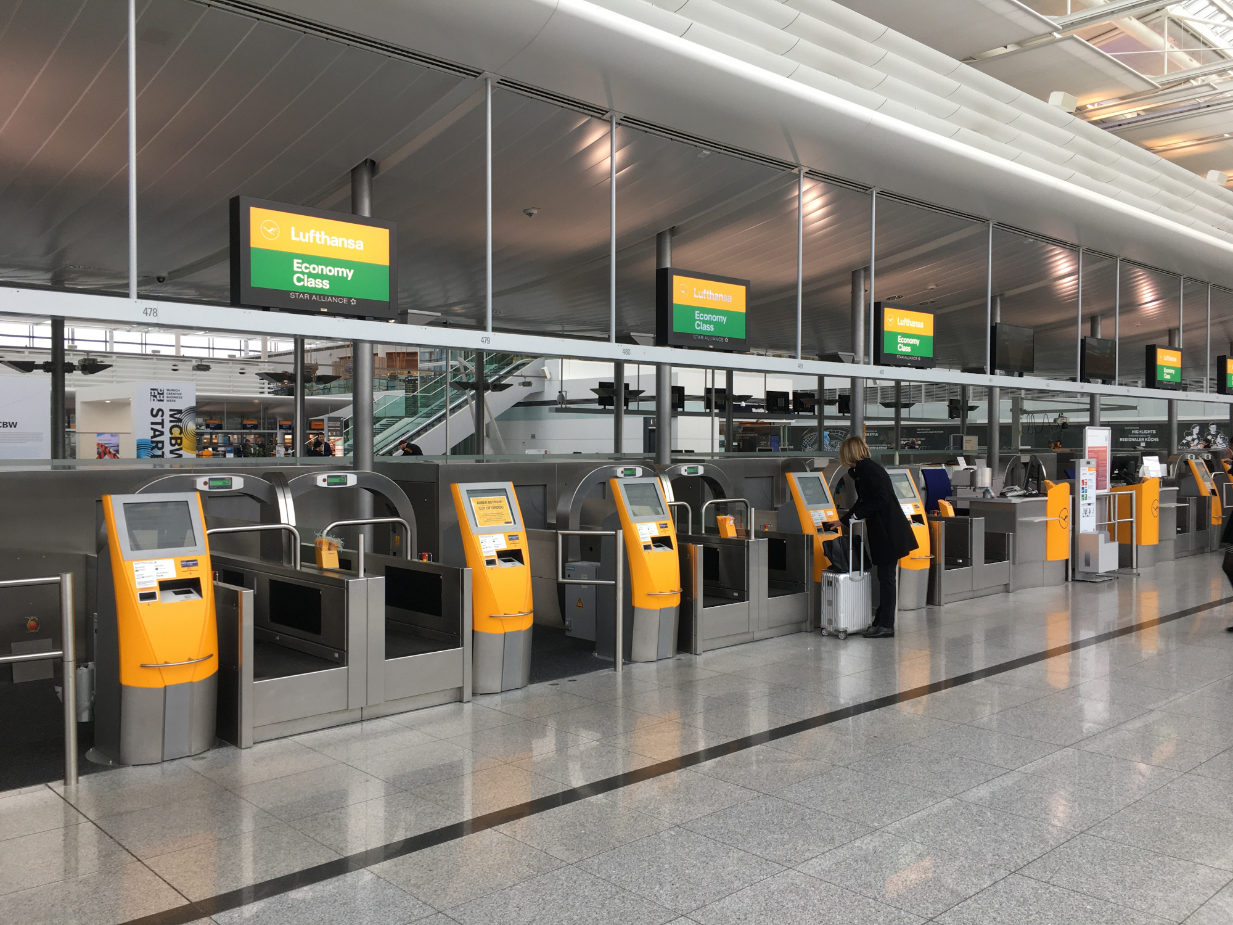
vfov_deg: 48.2
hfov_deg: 61.7
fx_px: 1033
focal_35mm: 29
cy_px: 462
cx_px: 616
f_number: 2.2
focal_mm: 4.15
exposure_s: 1/100
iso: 25
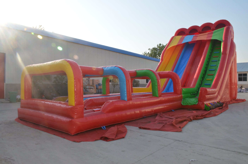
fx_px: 186
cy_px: 82
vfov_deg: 47.7
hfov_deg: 67.5
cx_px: 124
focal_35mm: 27
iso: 560
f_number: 16
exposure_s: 1/250
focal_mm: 18
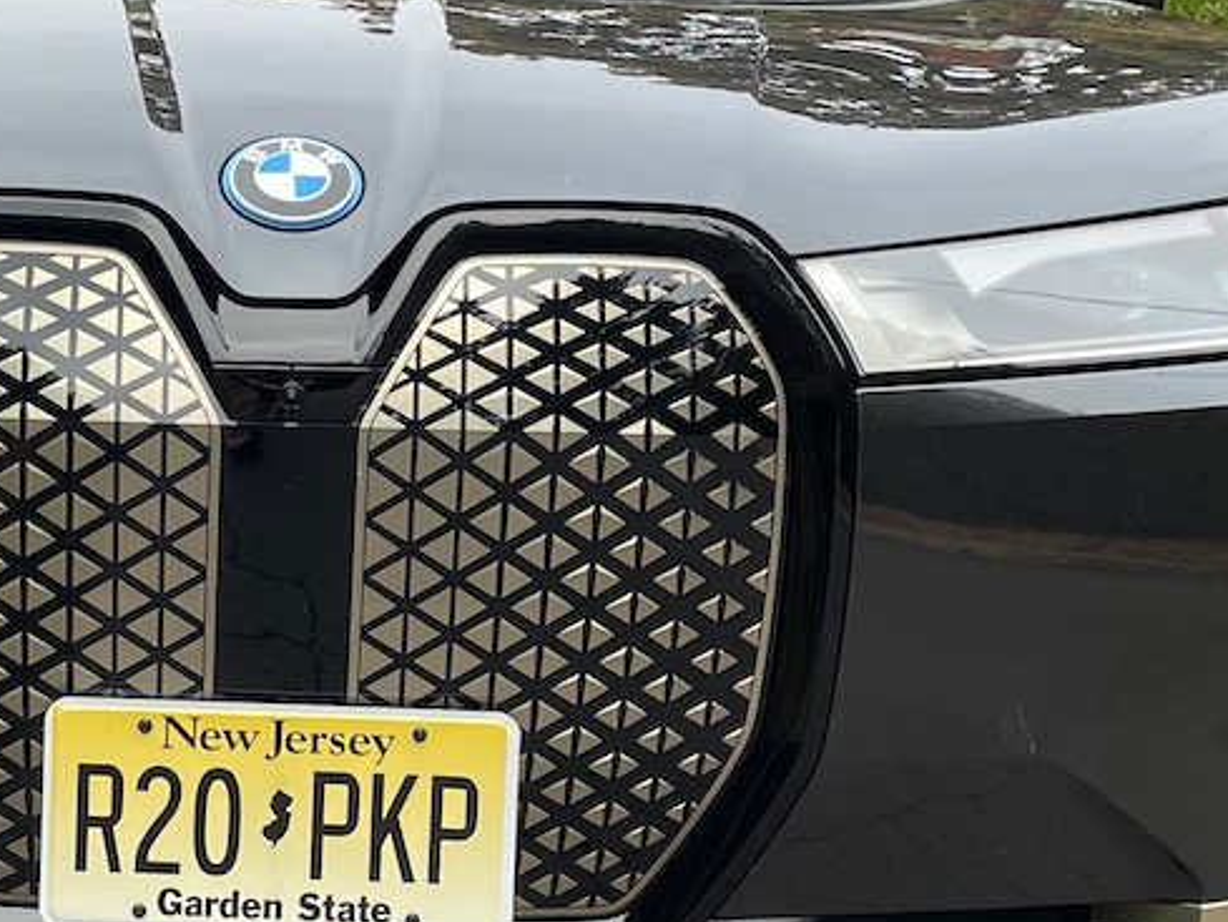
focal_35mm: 84
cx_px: 98
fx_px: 2981
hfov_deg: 22.6
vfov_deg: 17.6
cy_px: 514
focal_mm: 4.2
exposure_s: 1/606
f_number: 1.6
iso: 32
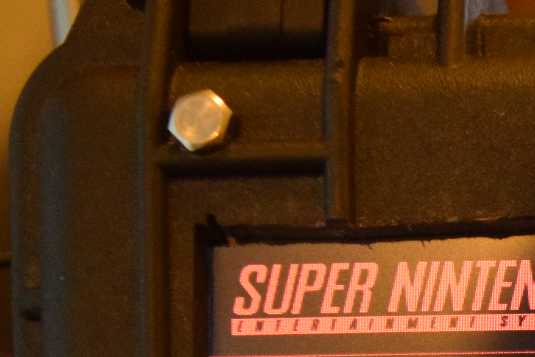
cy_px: 556
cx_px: 794
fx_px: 1721
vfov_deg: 11.3
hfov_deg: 16.2
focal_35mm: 116
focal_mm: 21
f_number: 3.8
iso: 4000
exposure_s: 1/60
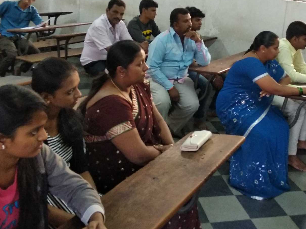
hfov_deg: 43.6
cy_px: 57
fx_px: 380
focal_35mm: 43
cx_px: 188
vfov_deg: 32.9
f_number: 2.2
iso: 1250
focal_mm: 3.81
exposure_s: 1/25
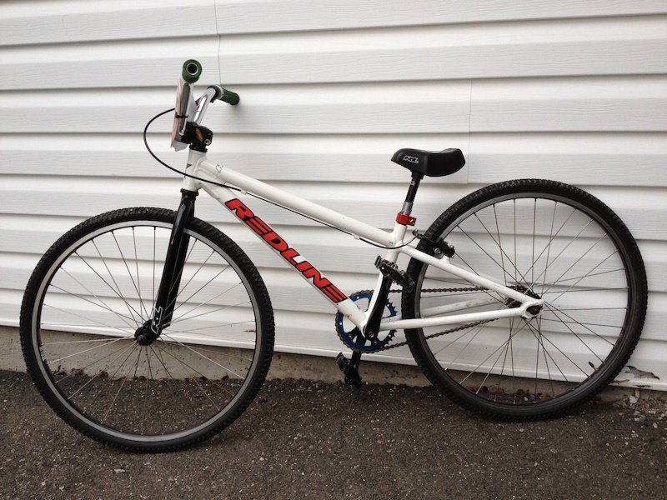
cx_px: 334
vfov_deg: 40.7
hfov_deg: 52.6
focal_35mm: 35
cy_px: 250
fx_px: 674
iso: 80
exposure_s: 1/120
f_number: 2.4
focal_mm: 4.28
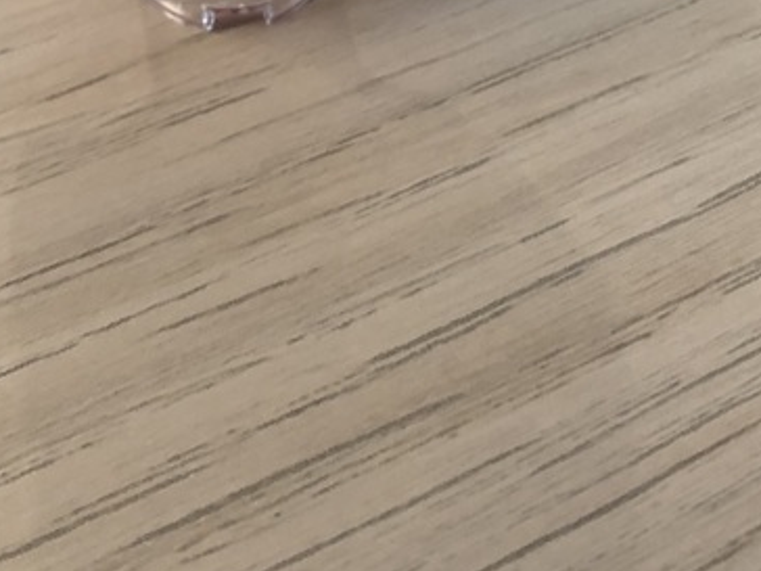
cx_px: 327
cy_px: -50
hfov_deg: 30.7
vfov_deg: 22.1
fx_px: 1385
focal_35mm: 63
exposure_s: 1/15
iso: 80
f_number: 1.8
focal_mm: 3.99
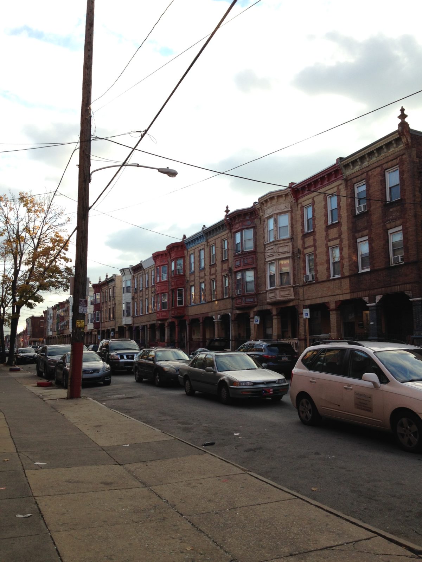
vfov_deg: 55.4
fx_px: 536
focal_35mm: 33
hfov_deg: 42.9
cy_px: 281
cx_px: 211
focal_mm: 4.12
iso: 50
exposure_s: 1/332
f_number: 2.4
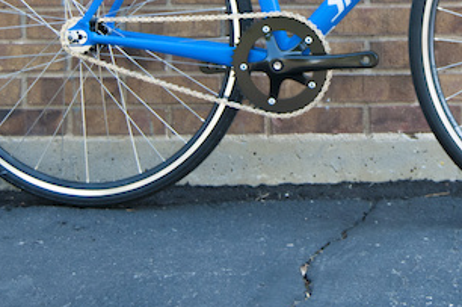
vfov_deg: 13.0
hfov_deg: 19.8
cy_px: -58
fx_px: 1307
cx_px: 365
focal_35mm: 102
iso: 200
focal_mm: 26
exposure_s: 1/400
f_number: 4
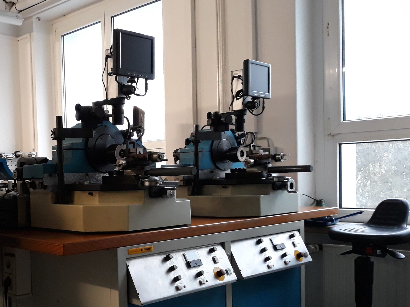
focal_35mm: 27
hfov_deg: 65.3
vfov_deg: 51.4
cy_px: 154
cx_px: 205
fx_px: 320
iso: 320
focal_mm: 3.71
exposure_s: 1/25
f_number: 1.7
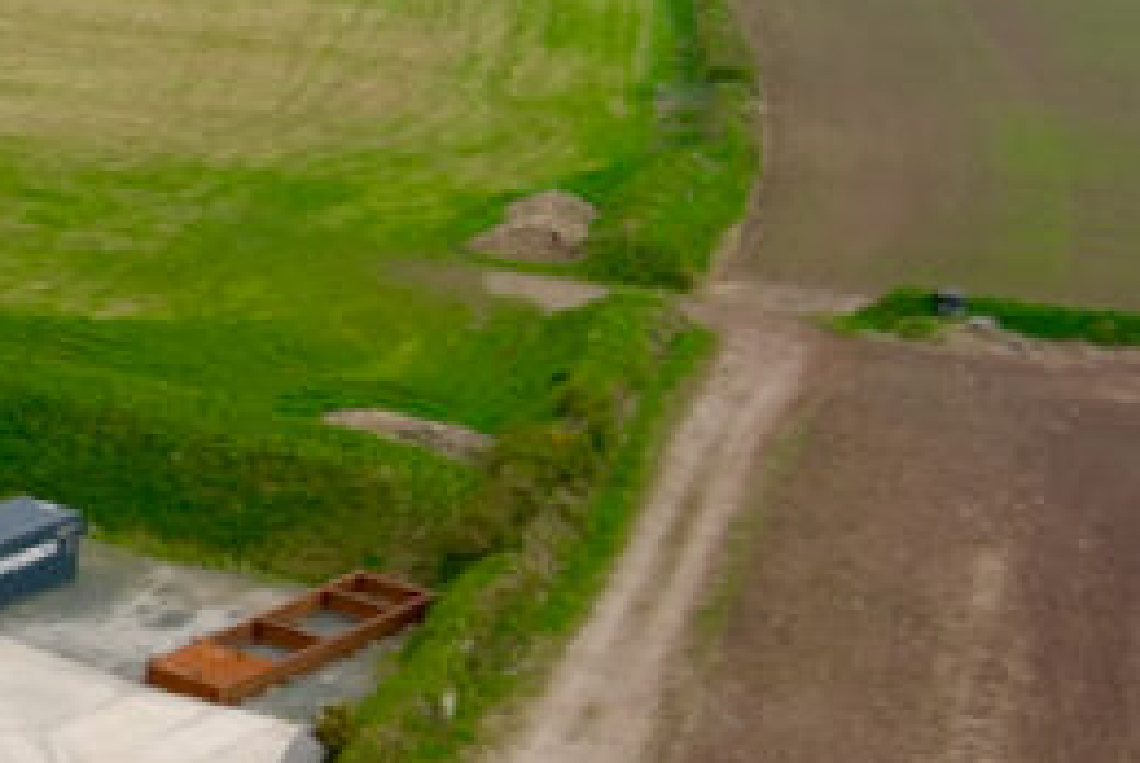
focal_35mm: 114
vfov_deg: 12.0
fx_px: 3614
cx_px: -1061
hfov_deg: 15.0
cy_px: 458
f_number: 2.8
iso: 100
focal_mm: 10.57
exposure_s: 1/400
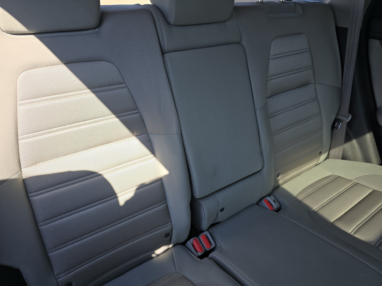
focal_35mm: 23
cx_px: 191
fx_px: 254
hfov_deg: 73.9
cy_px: 143
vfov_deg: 58.9
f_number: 1.7
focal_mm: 6.3
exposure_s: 1/221
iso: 12
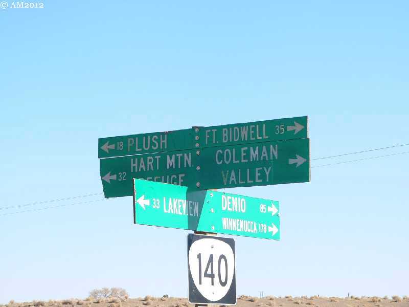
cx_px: 204
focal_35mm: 107
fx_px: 1264
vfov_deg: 13.8
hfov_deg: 18.4
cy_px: 154
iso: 80
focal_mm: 17.9
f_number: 4
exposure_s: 1/320
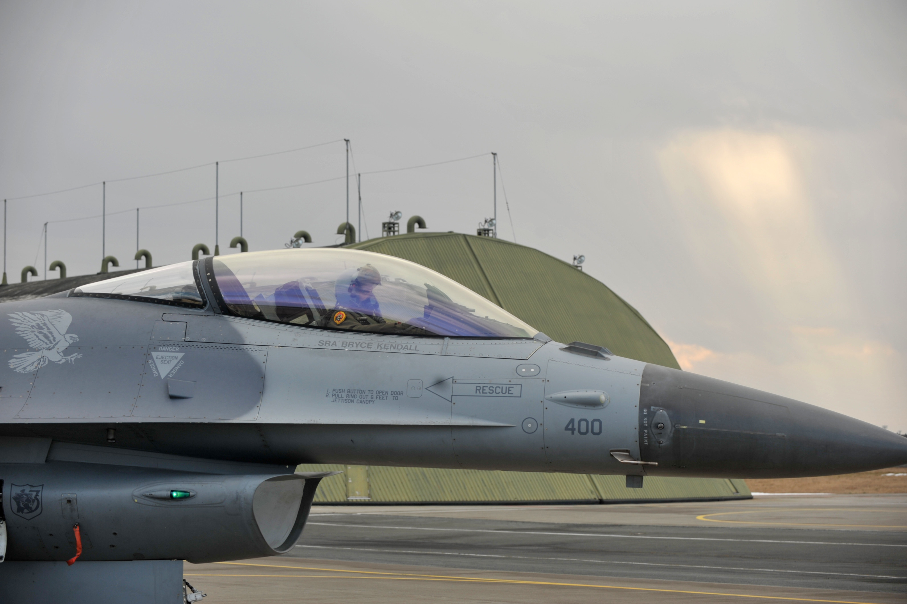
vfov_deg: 13.4
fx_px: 2569
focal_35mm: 102
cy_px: 302
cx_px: 454
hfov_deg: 20.0
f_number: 5
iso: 200
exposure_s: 1/640
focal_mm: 102
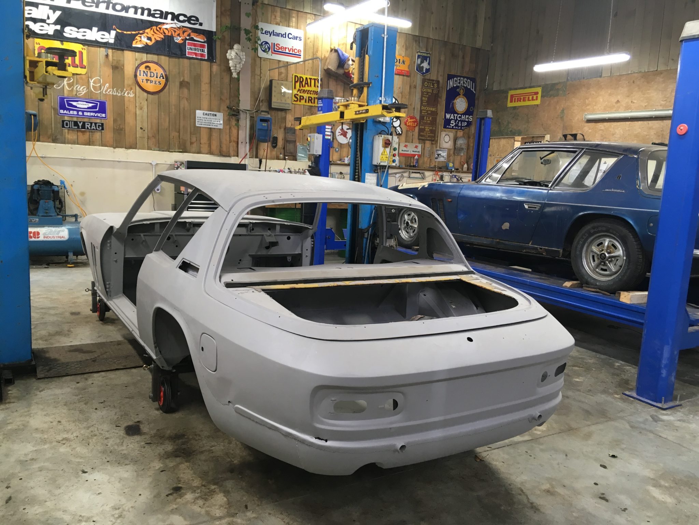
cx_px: 350
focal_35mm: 29
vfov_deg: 48.2
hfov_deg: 61.7
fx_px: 586
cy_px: 262
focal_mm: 4.15
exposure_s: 1/33
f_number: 2.2
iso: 80
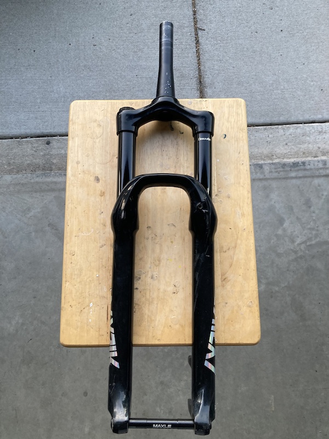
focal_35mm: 28
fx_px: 355
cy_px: 220
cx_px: 164
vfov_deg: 63.4
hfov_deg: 49.7
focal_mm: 3.99
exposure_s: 1/60
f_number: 1.8
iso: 100
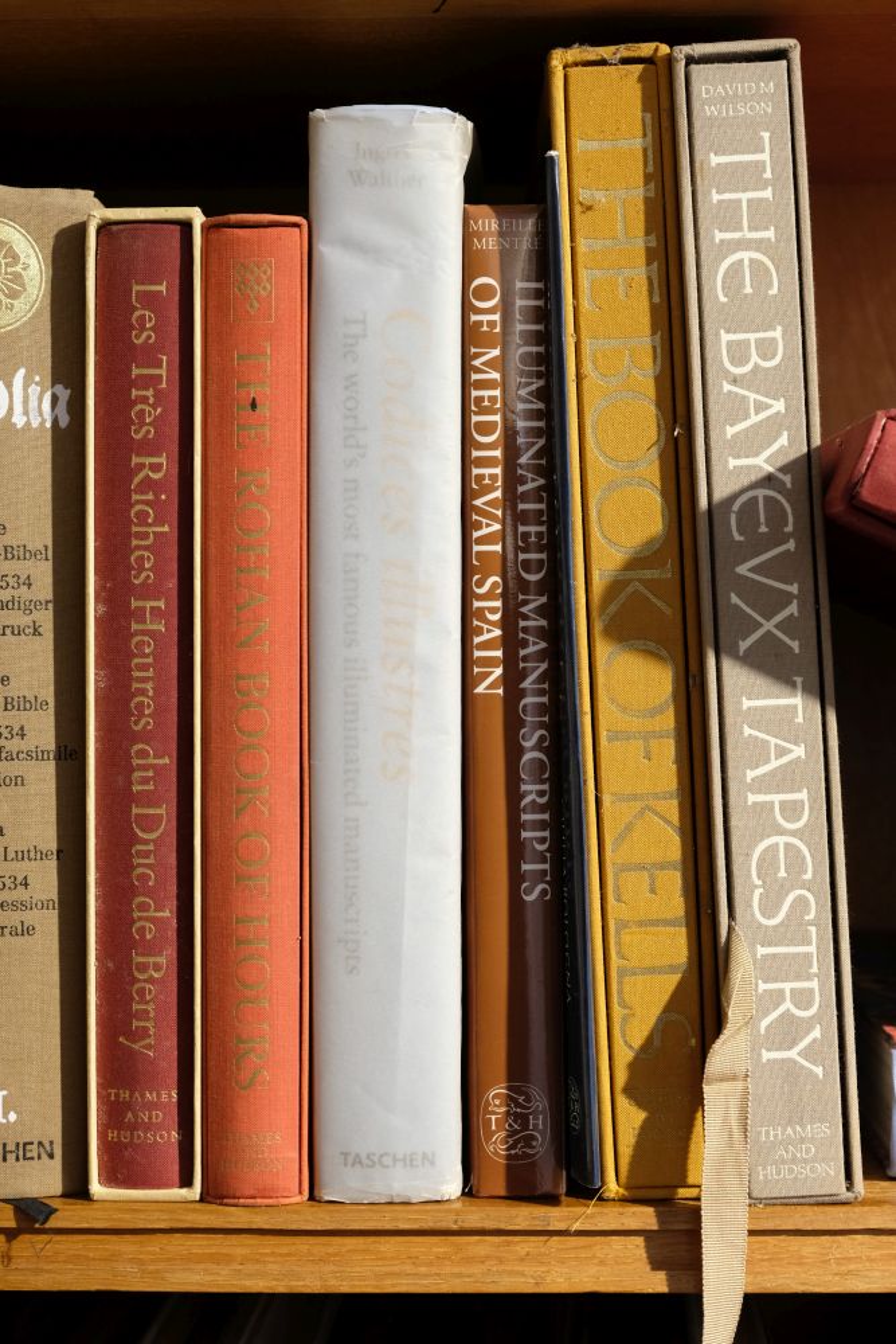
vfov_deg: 35.6
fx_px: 2090
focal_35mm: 56
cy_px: 672
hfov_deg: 24.2
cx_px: 448
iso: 2000
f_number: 4
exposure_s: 1/100
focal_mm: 37.6
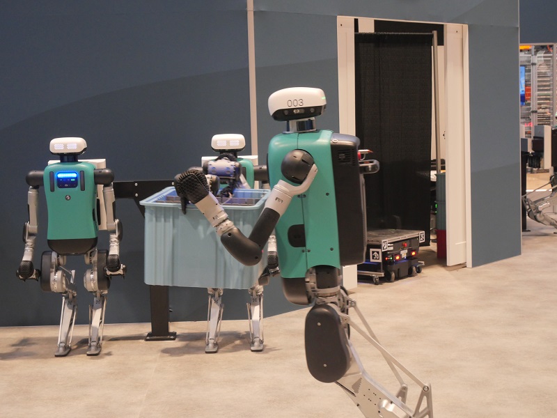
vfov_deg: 22.9
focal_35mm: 64
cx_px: 278
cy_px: 209
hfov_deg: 30.3
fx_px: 1030
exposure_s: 1/80
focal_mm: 32
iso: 2000
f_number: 5.6
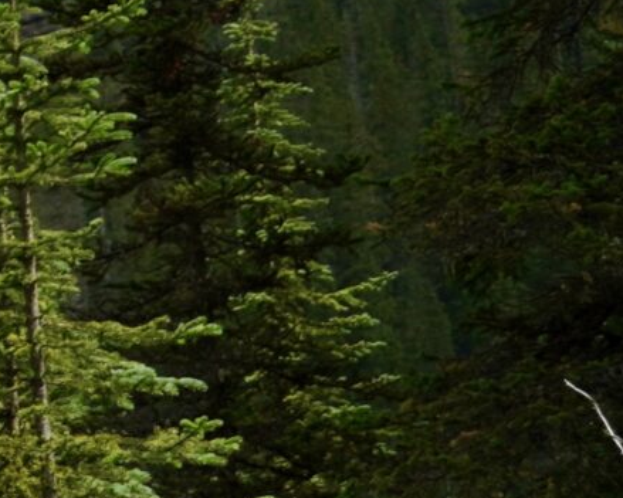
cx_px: -1120
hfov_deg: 6.9
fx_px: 4696
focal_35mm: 255
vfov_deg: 6.0
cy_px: -188
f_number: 8
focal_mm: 31
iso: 100
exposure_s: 1/160
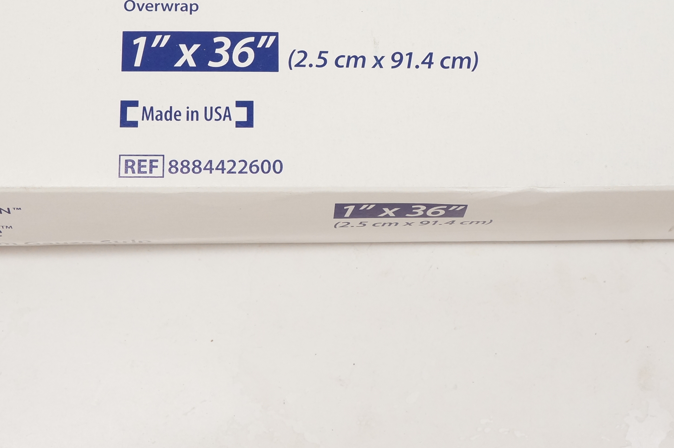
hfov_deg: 27.4
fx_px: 1384
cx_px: 313
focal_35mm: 74
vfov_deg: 18.2
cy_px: 72
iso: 800
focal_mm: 25
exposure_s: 1/125
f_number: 7.1
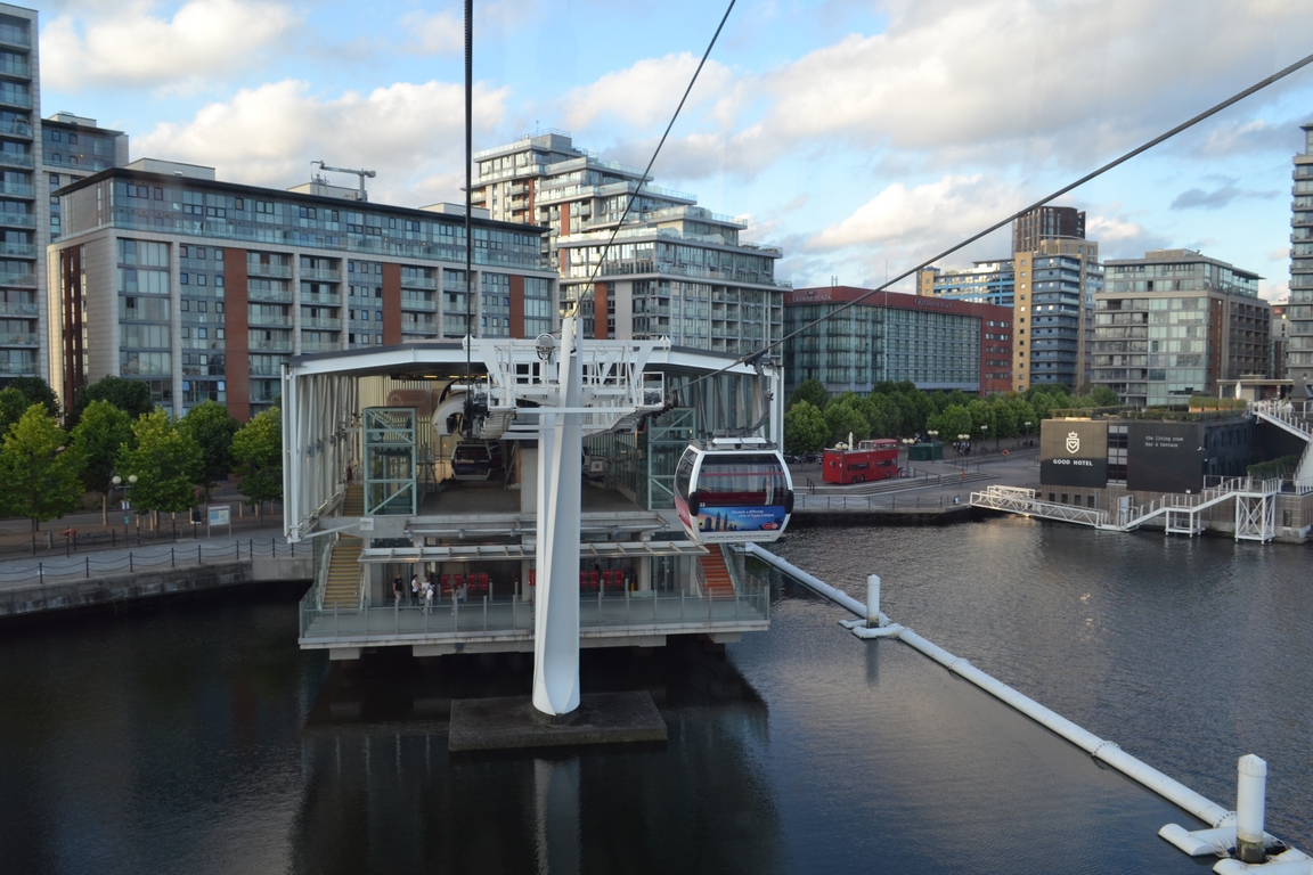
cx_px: 656
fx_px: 985
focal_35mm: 27
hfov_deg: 67.4
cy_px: 438
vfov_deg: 47.9
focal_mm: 18
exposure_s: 1/125
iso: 200
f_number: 5.6
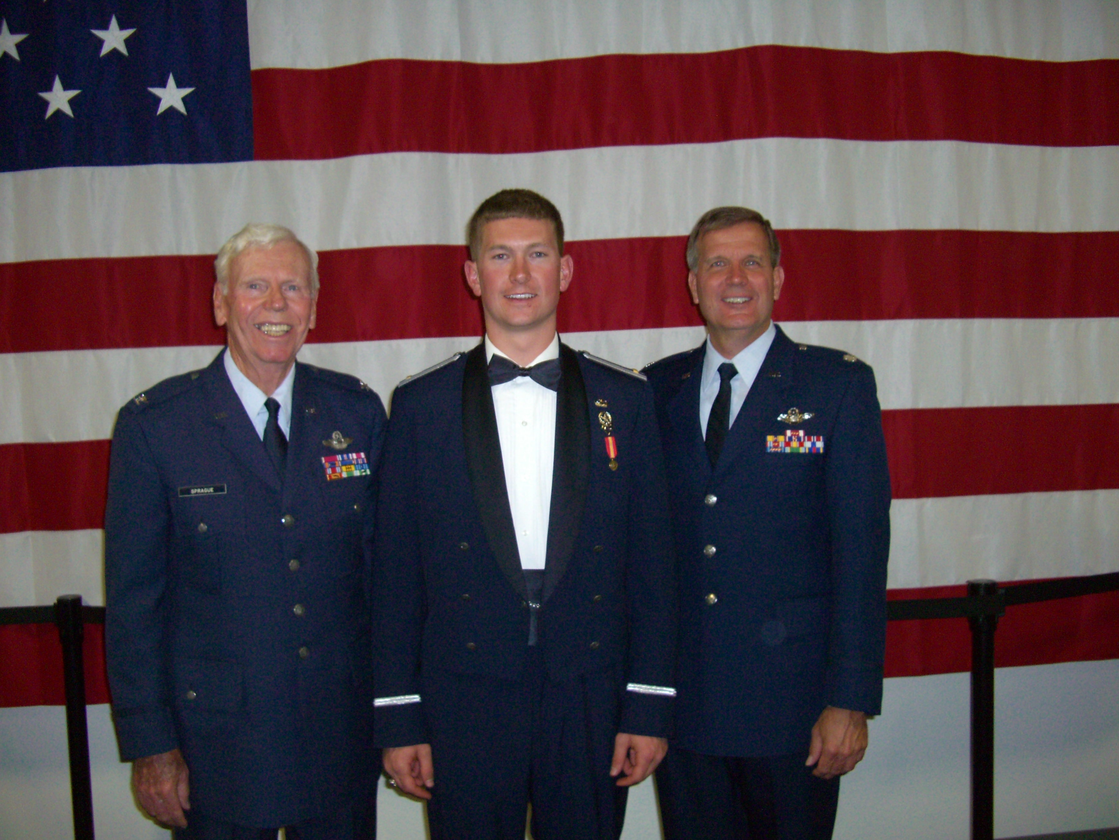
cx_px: 560
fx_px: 1228
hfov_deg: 49.0
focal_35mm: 38
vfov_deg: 37.7
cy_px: 420
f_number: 2.8
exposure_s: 1/60
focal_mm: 7.9
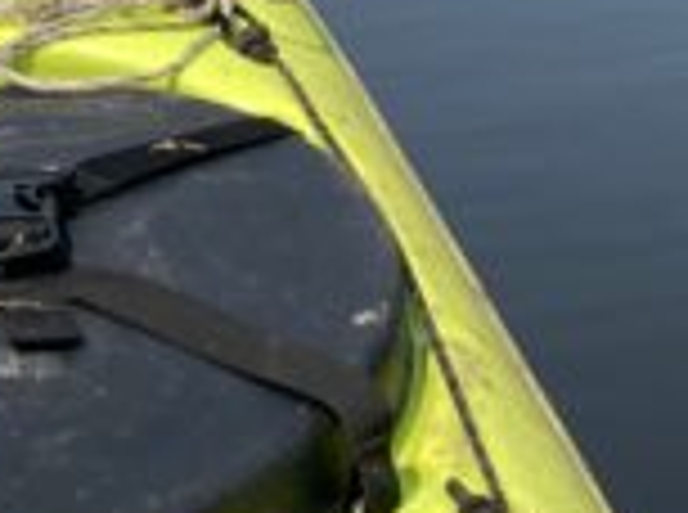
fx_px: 2796
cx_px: 940
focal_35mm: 141
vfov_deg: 9.6
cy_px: -572
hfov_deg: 13.4
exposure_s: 1/1869
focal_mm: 3.99
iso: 20
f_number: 1.8
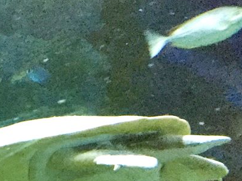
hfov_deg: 20.9
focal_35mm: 87
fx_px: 608
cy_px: 223
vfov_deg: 16.2
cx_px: -50
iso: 500
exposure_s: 1/17
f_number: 2.2
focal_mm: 4.15
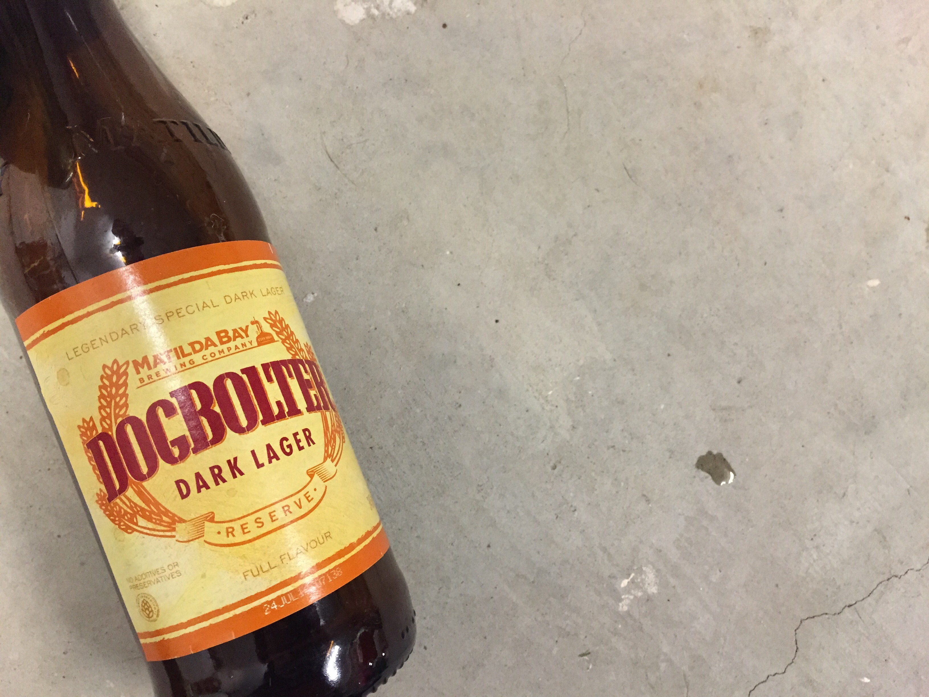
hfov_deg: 61.7
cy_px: 348
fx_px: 778
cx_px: 464
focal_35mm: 29
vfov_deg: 48.2
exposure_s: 1/17
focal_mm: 4.15
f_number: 2.2
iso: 250
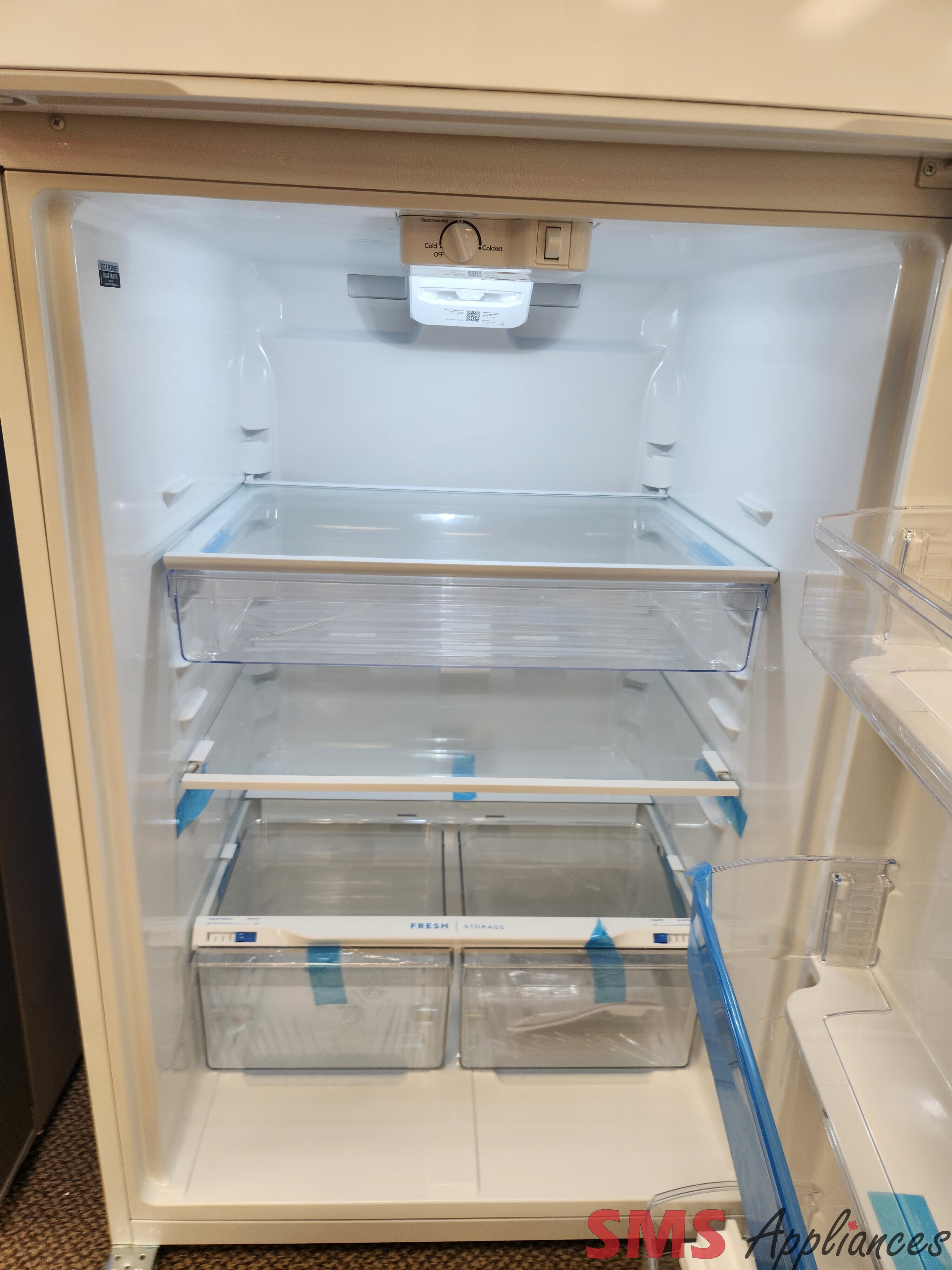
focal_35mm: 23
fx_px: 843
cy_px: 635
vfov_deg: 73.9
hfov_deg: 58.9
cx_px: 476
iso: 80
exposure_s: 1/120
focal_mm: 5.4
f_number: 1.8
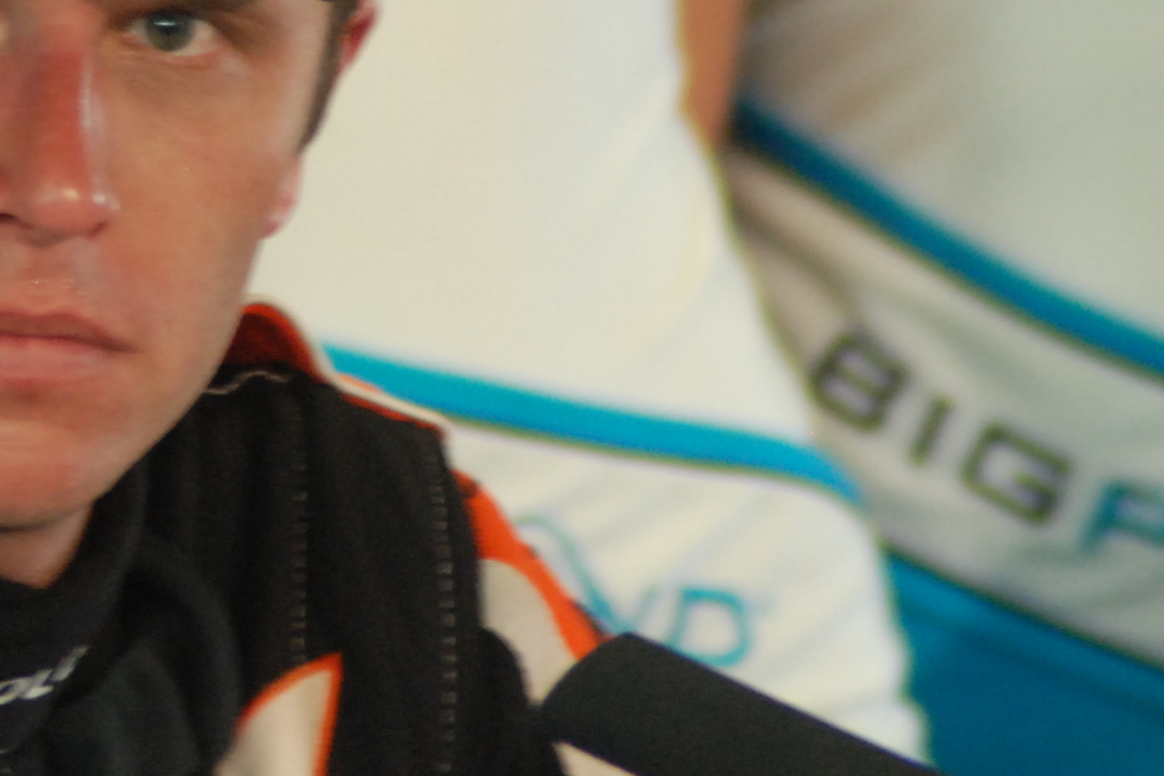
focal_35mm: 937
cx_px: 27
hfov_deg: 2.2
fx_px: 30294
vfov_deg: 1.5
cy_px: 339
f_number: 5
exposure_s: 1/40
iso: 800
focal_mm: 220
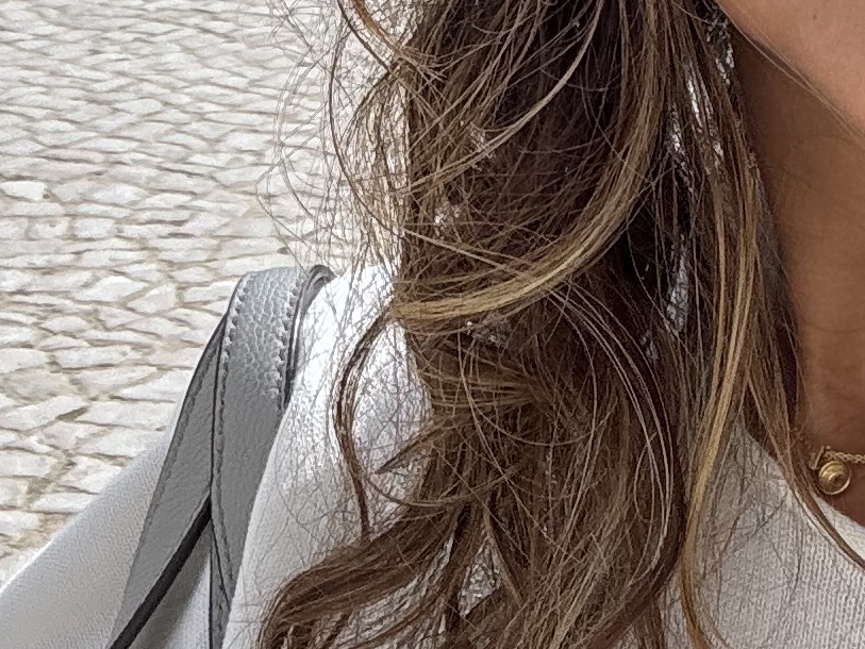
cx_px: 415
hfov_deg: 17.3
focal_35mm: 114
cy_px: -747
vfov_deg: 11.4
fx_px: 2849
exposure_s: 1/981
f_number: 1.9
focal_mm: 2.69
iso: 25
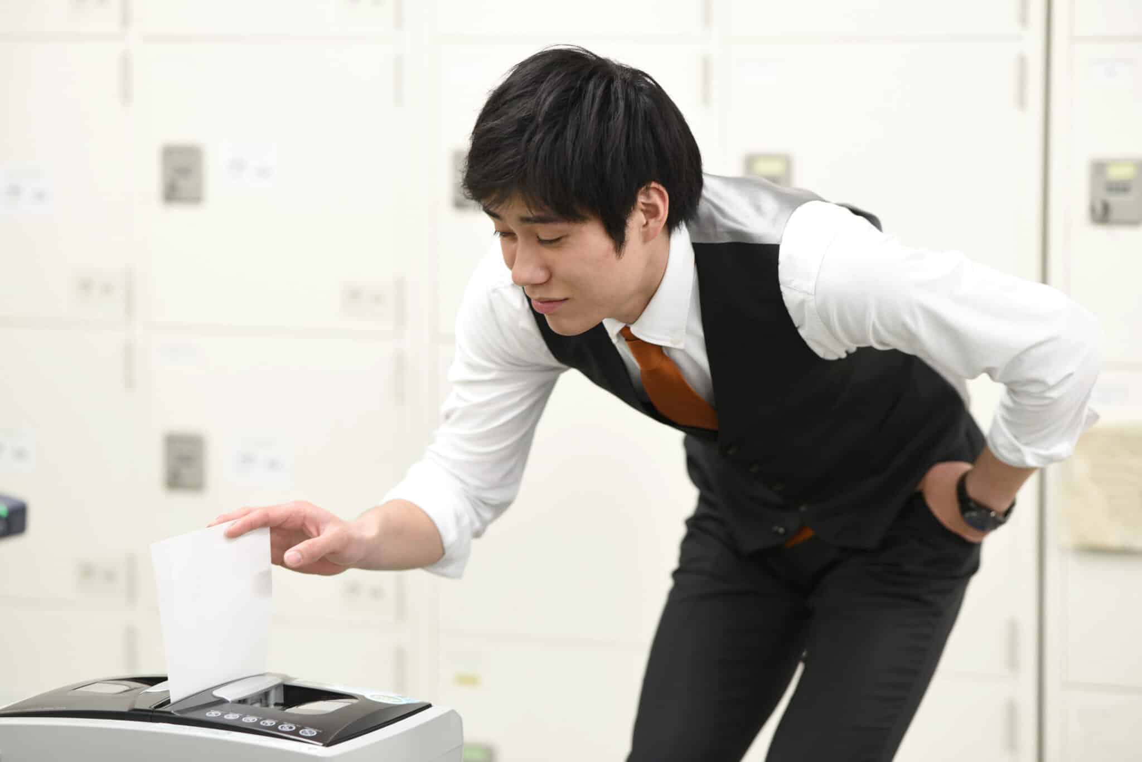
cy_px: 381
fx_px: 3332
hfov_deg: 19.4
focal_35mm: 105
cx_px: 571
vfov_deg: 13.1
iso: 400
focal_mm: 105
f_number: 2.4
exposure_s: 1/90
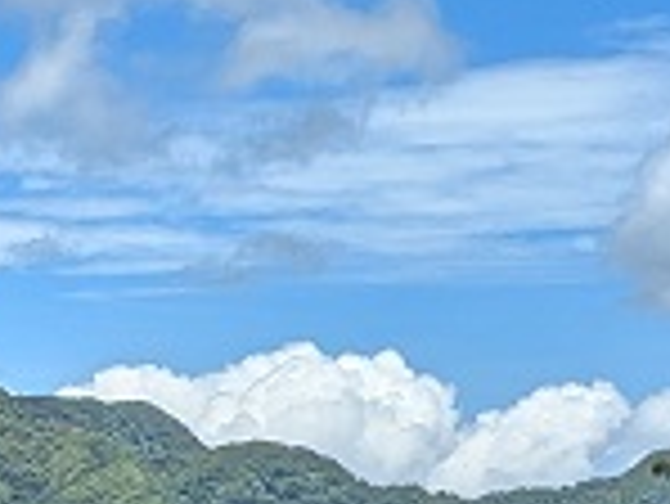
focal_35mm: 181
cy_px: 544
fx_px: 3506
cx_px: 166
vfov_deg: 8.2
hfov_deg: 10.9
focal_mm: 4.38
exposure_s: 1/4673
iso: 60
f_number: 1.73
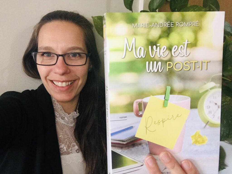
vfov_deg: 44.2
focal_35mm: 32
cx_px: 116
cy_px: 87
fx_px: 215
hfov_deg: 56.8
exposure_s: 1/20
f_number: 2.2
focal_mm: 2.87
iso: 160
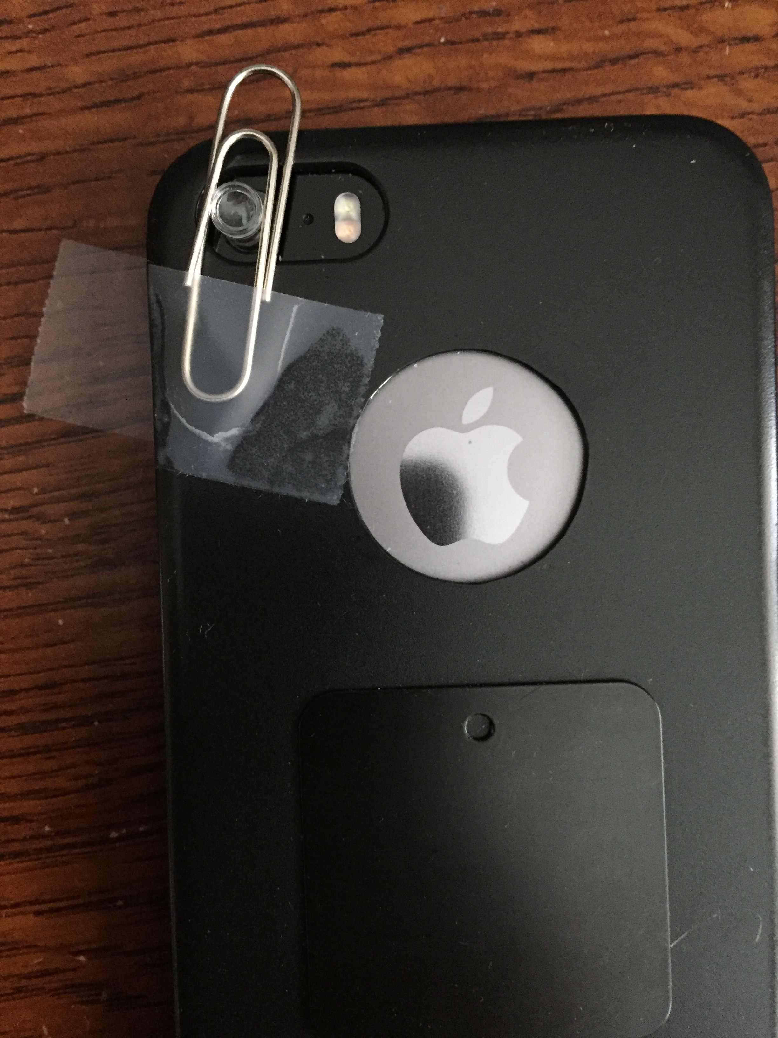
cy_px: 519
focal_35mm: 29
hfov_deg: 48.2
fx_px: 869
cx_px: 389
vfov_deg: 61.7
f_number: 2.2
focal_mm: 4.15
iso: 250
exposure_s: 1/17
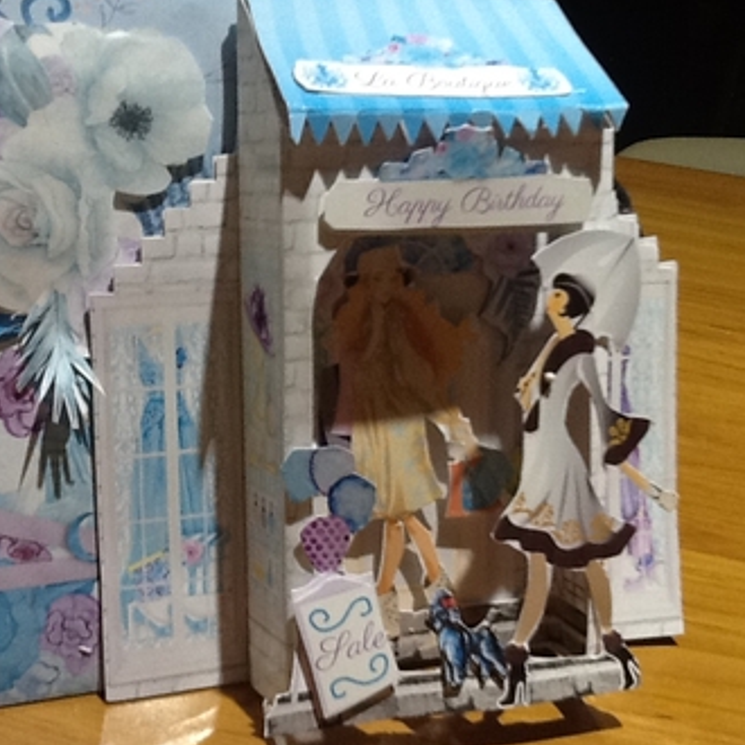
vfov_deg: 32.2
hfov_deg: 32.1
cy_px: 369
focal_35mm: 53
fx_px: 1291
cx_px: 312
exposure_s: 1/30
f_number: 2.4
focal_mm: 2.03
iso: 80
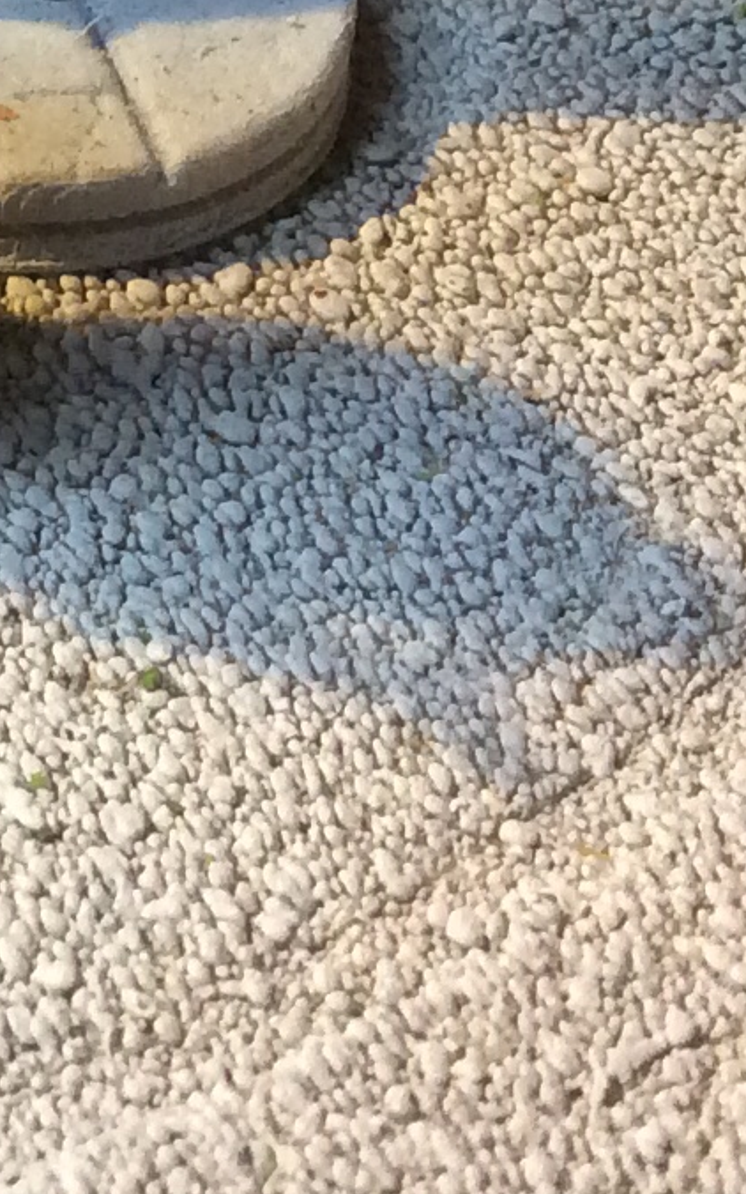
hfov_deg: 9.4
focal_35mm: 130
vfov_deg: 15.4
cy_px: -276
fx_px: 4228
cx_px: -817
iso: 160
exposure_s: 1/25
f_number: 2.4
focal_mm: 3.3
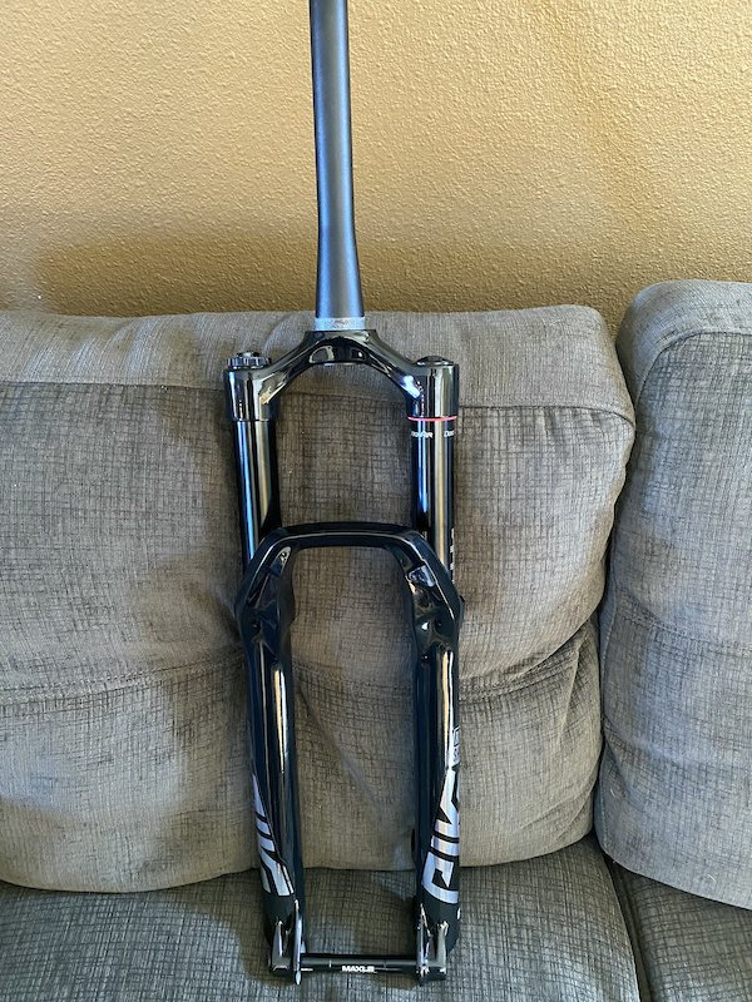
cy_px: 501
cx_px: 376
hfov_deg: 53.1
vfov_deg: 67.3
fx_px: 753
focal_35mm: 26
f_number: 1.8
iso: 640
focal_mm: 4.25
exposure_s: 1/40
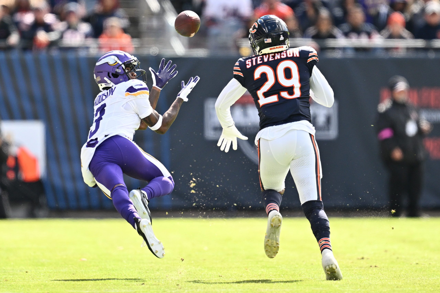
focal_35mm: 400
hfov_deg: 5.2
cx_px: 220
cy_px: 146
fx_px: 4889
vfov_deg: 3.4
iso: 400
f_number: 2.8
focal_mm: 400
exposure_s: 1/2500
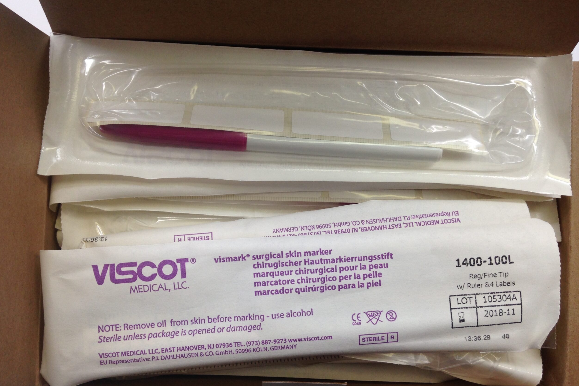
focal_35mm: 35
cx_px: 285
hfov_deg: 54.4
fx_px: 563
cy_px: 202
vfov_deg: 37.9
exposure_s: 1/40
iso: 64
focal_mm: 4.12
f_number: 2.4
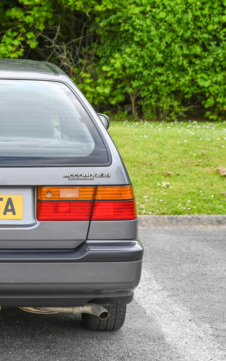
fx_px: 1242
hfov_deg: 10.3
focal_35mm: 126
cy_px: 180
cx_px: -35
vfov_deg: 16.6
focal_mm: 82
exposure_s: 1/200
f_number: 8
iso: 200
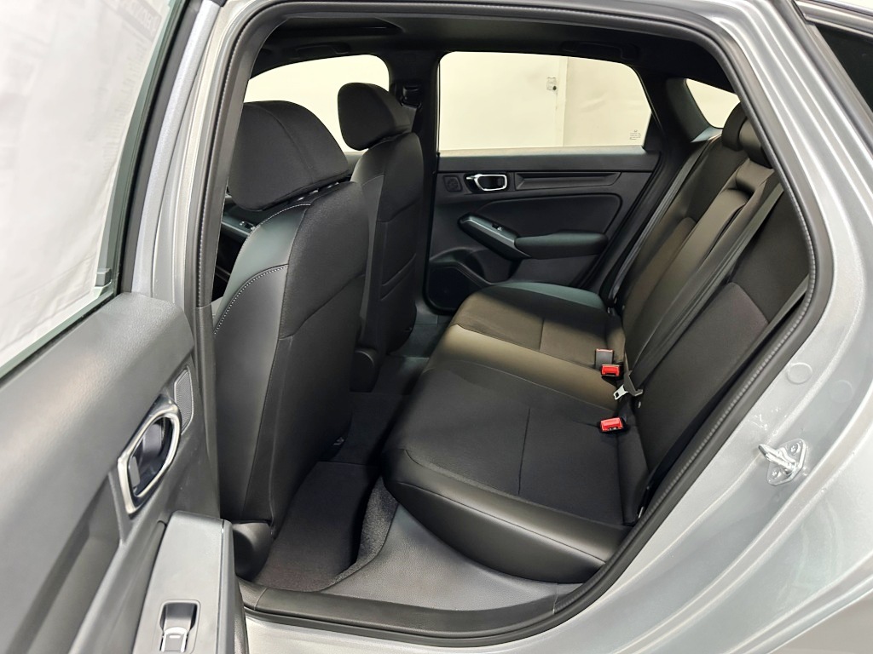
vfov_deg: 56.8
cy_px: 327
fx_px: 605
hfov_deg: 71.6
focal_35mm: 24
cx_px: 436
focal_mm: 6.86
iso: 1000
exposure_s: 1/40
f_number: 1.78
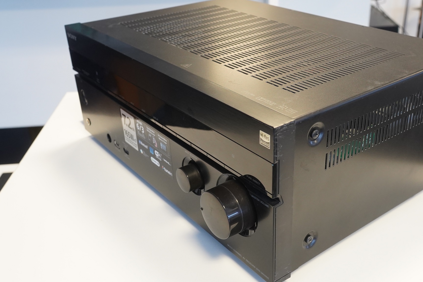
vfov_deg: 32.6
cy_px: 140
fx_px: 482
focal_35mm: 41
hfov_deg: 47.3
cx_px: 237
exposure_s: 1/20
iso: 2000
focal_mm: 24
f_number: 5.6
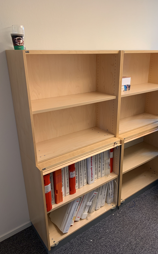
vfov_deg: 66.5
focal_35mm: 28
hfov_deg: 44.4
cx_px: 91
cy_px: 128
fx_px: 193
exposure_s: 1/50
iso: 100
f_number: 1.8
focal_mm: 4.25
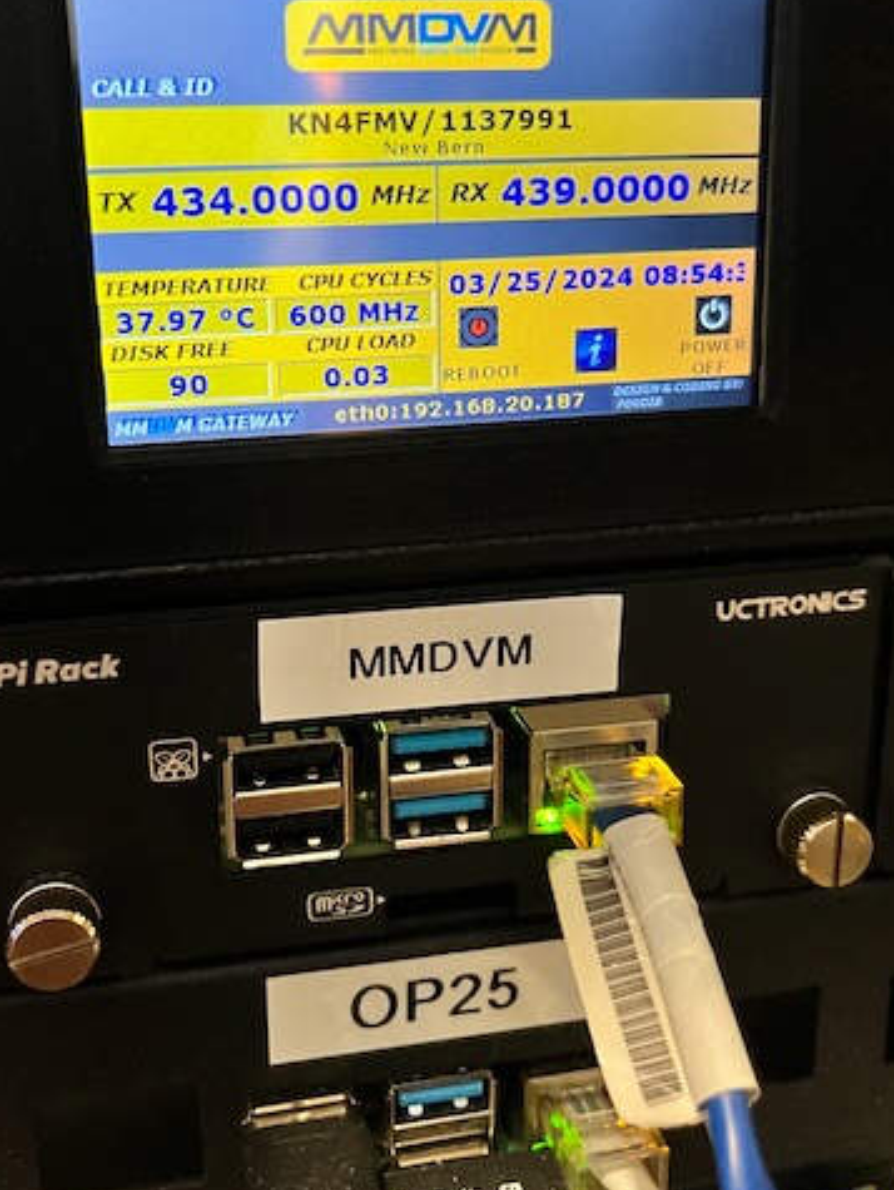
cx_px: 388
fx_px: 1204
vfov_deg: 52.3
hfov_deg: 40.7
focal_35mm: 35
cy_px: 486
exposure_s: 1/50
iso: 500
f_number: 1.6
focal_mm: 5.1
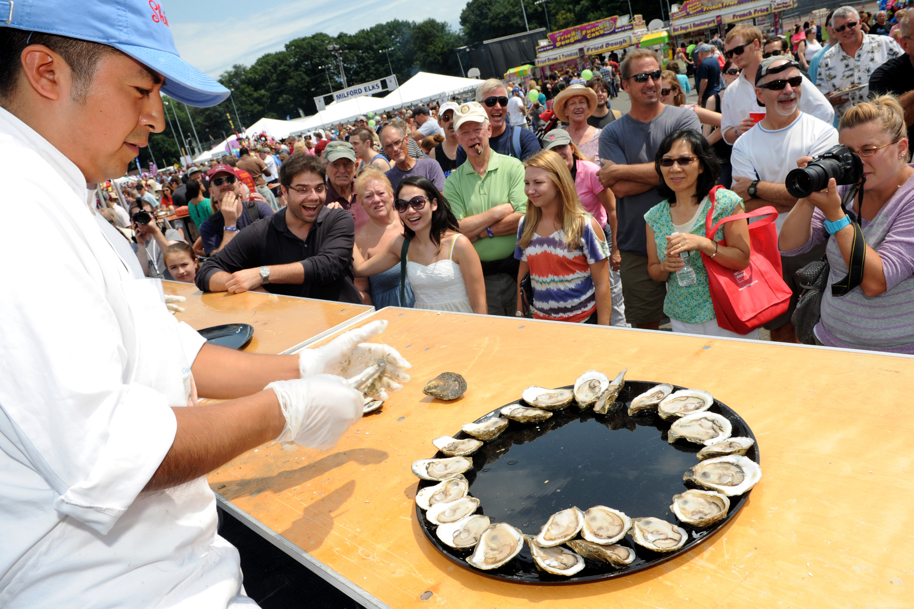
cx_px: 457
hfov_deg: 73.7
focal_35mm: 24
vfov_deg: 53.1
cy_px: 304
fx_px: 609
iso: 200
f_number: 11
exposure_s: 1/250
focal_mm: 24
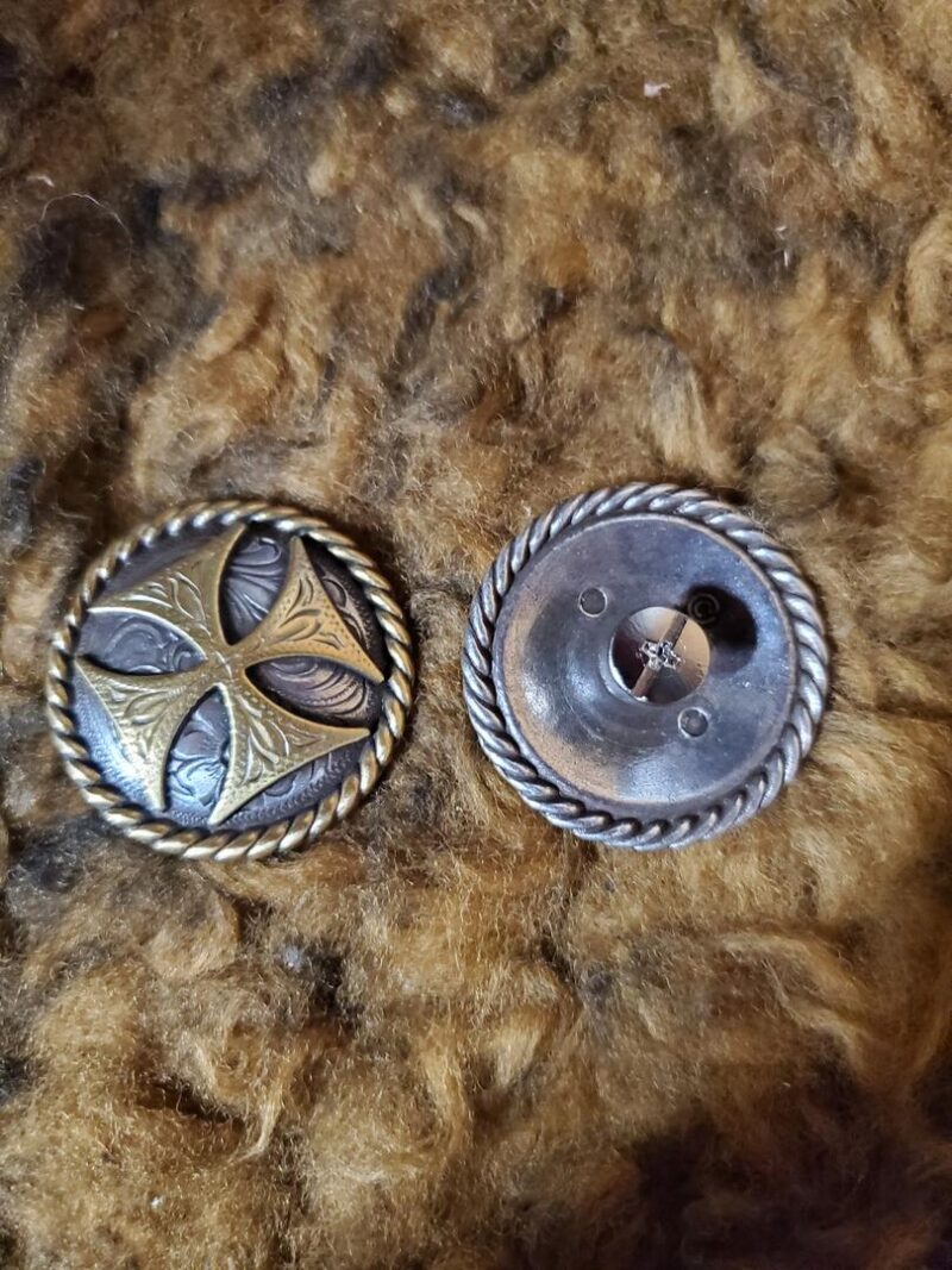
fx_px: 954
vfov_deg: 67.3
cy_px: 635
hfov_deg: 53.1
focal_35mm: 26
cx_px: 476
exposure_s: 1/40
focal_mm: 4.3
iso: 800
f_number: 1.5
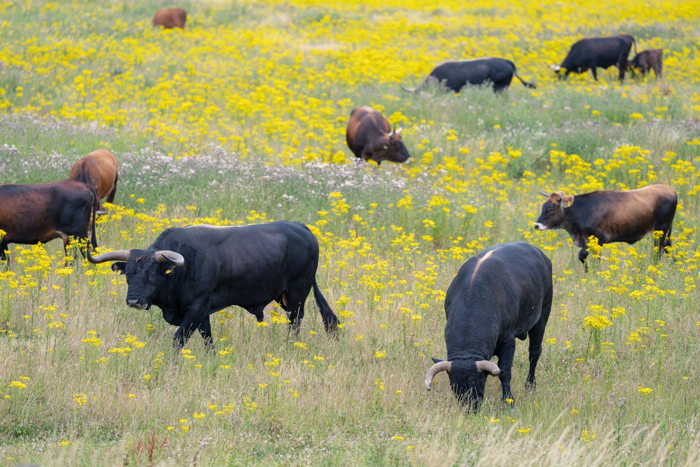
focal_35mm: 200
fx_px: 3888
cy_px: 234
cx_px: 350
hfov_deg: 10.3
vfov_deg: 6.9
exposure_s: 1/1000
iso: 800
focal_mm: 200
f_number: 3.2
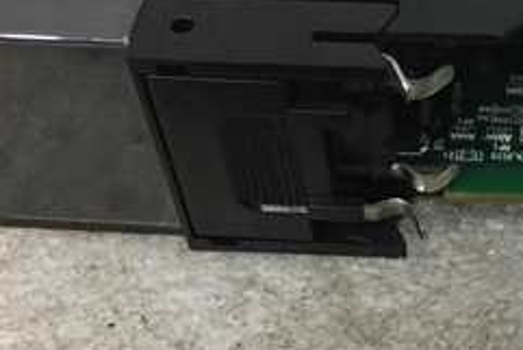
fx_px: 1090
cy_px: 102
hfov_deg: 25.9
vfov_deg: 18.1
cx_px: 495
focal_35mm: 75
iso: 160
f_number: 2.2
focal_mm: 4.15
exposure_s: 1/33
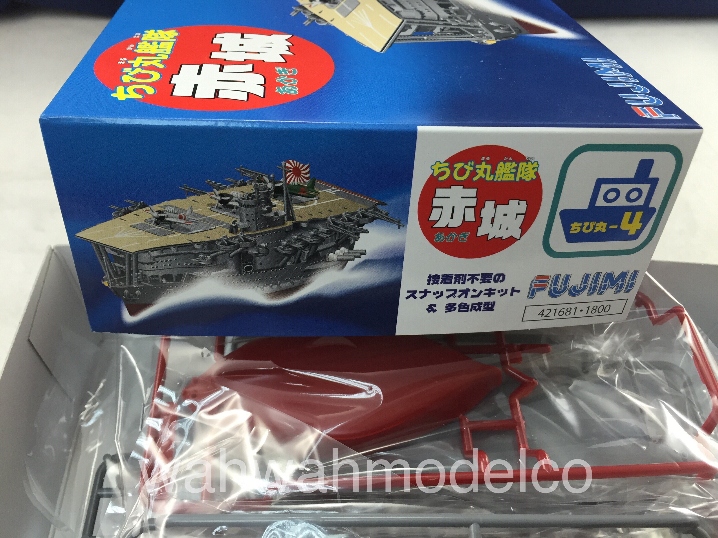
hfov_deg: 61.7
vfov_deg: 48.2
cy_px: 269
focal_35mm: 29
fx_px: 602
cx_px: 359
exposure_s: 1/33
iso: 40
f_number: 2.2
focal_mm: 4.15
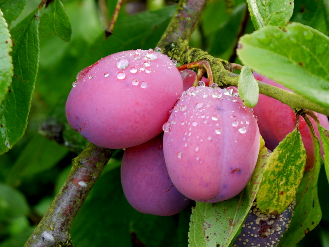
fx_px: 514
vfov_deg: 27.1
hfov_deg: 35.5
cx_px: 164
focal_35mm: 54
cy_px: 124
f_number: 4.6
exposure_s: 1/60
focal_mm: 25
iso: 125
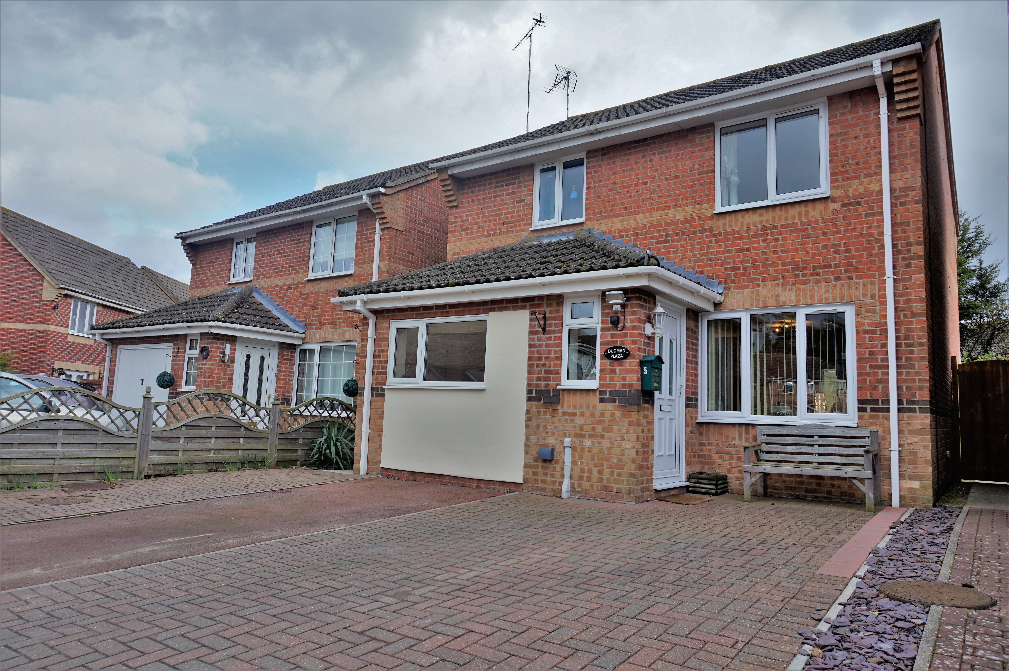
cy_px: 336
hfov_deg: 73.8
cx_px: 504
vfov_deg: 53.1
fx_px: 672
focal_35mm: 24
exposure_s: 1/80
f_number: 8
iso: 100
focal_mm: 16
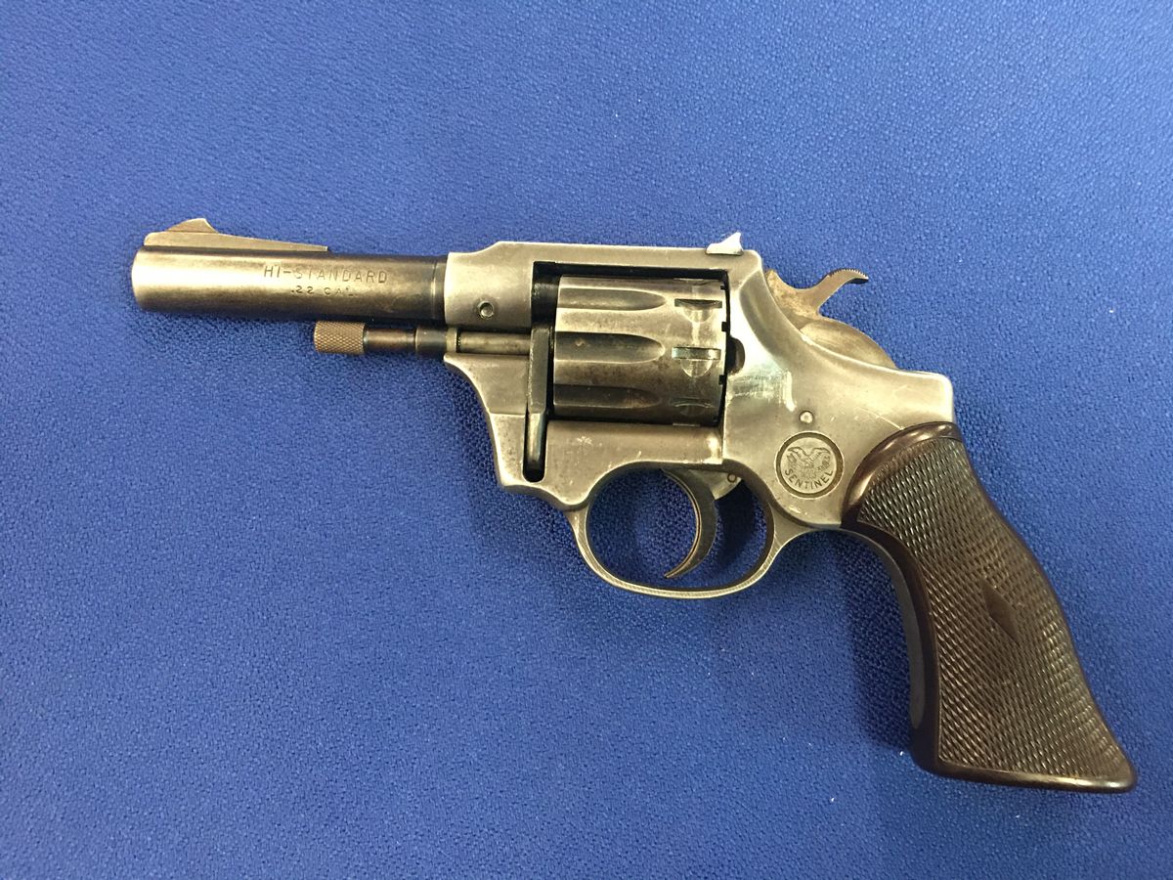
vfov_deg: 48.2
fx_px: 983
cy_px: 440
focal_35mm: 29
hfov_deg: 61.7
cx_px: 586
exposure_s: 1/4
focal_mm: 4.15
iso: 100
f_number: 2.2
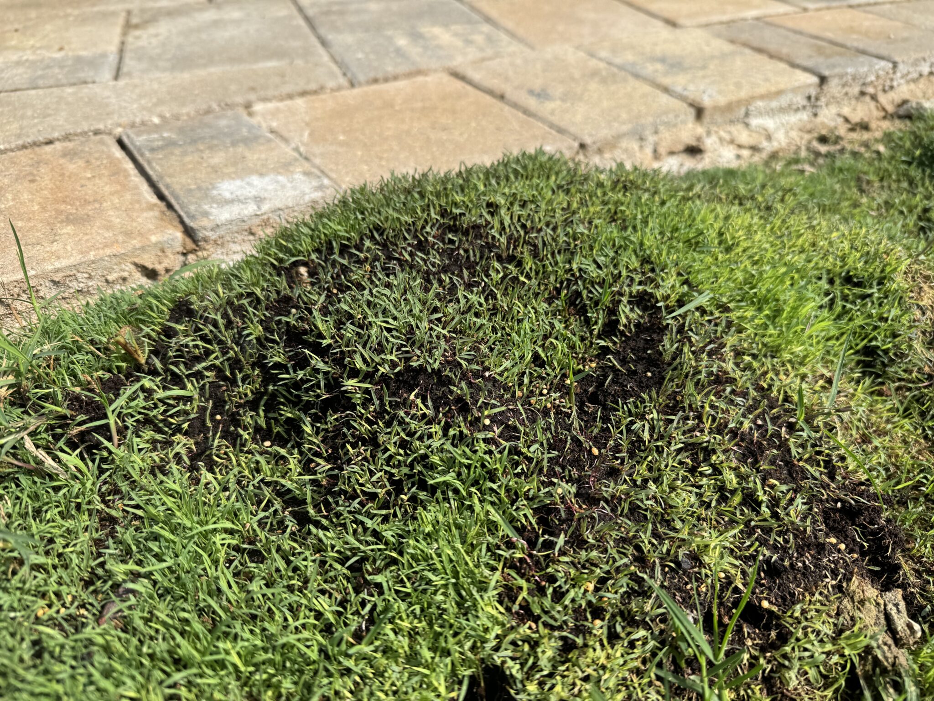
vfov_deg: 56.8
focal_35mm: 24
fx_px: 648
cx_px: 467
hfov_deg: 71.6
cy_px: 350
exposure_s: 1/2959
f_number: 1.78
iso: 80
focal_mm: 6.76
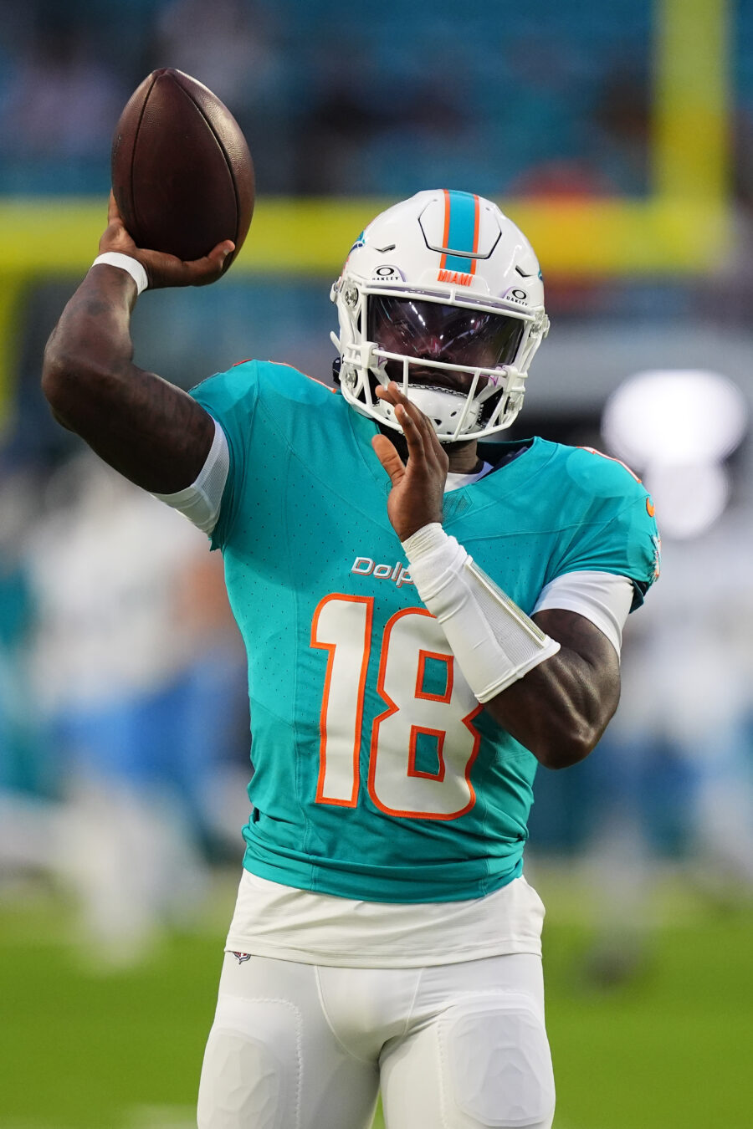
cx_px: 376
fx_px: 12549
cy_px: 564
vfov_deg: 5.2
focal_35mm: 400
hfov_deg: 3.4
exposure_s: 1/3200
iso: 3200
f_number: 2.8
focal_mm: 400
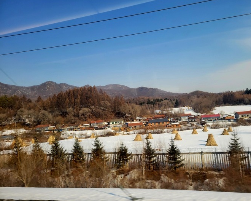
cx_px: 137
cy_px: 103
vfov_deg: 51.5
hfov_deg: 62.1
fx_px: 208
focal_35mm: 28
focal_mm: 5.4
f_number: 1.8
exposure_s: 1/526
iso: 40
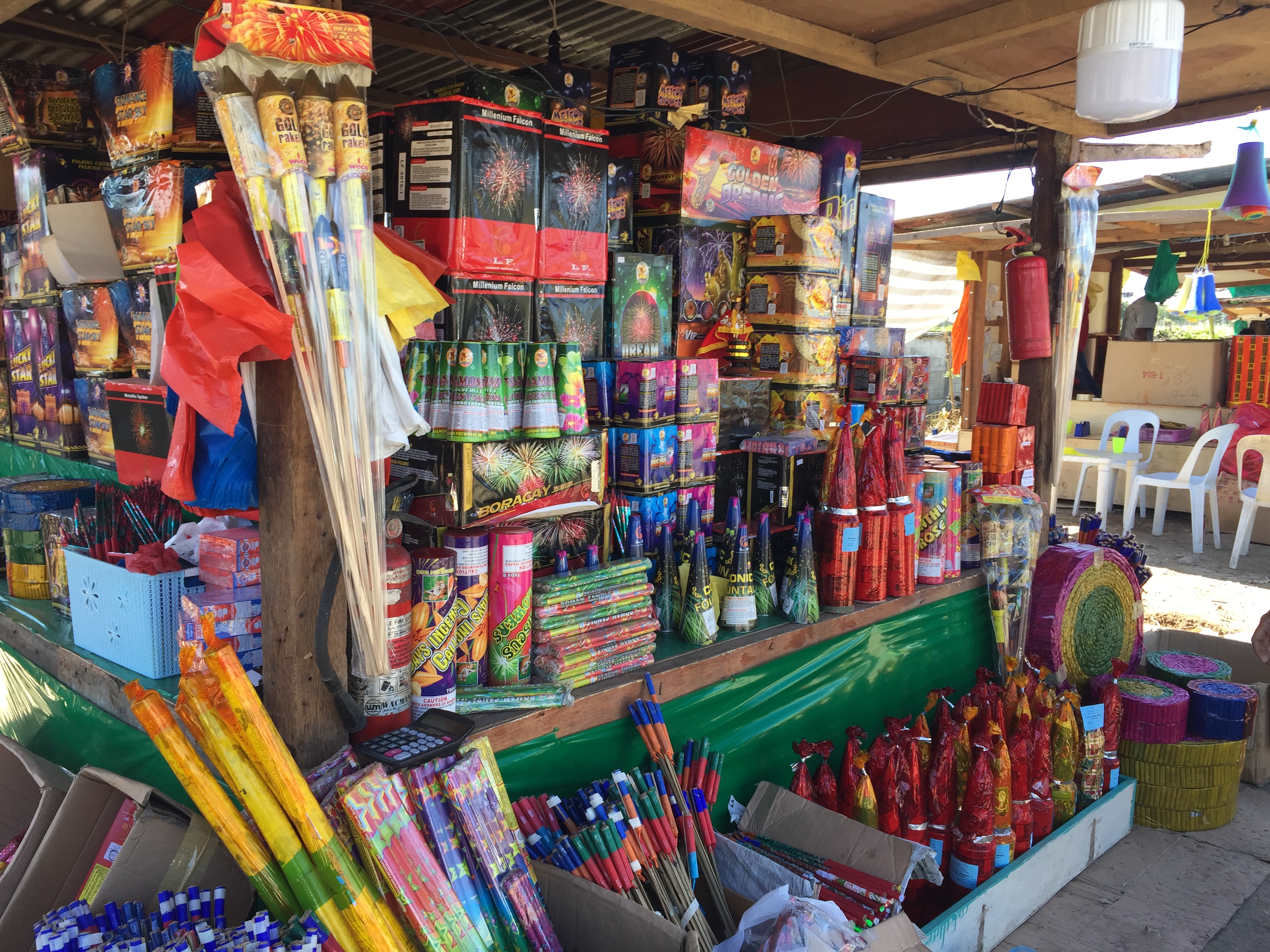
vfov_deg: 48.2
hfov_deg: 61.7
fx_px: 1064
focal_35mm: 29
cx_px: 635
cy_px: 476
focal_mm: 4.15
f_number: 2.2
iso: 32
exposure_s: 1/187
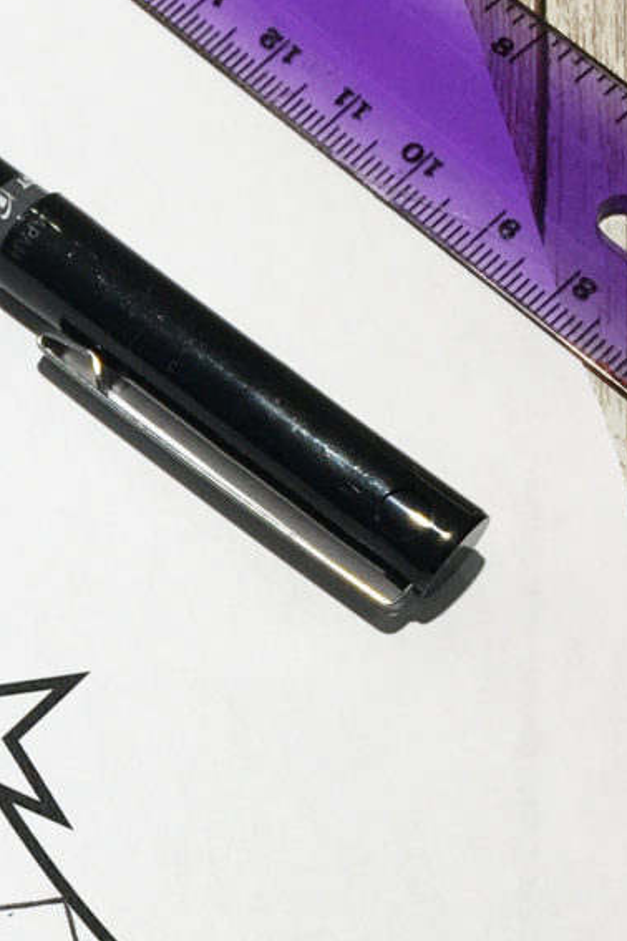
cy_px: 783
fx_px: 2847
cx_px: -307
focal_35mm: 109
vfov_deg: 18.5
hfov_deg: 12.0
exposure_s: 1/60
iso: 25
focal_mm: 4.15
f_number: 2.2
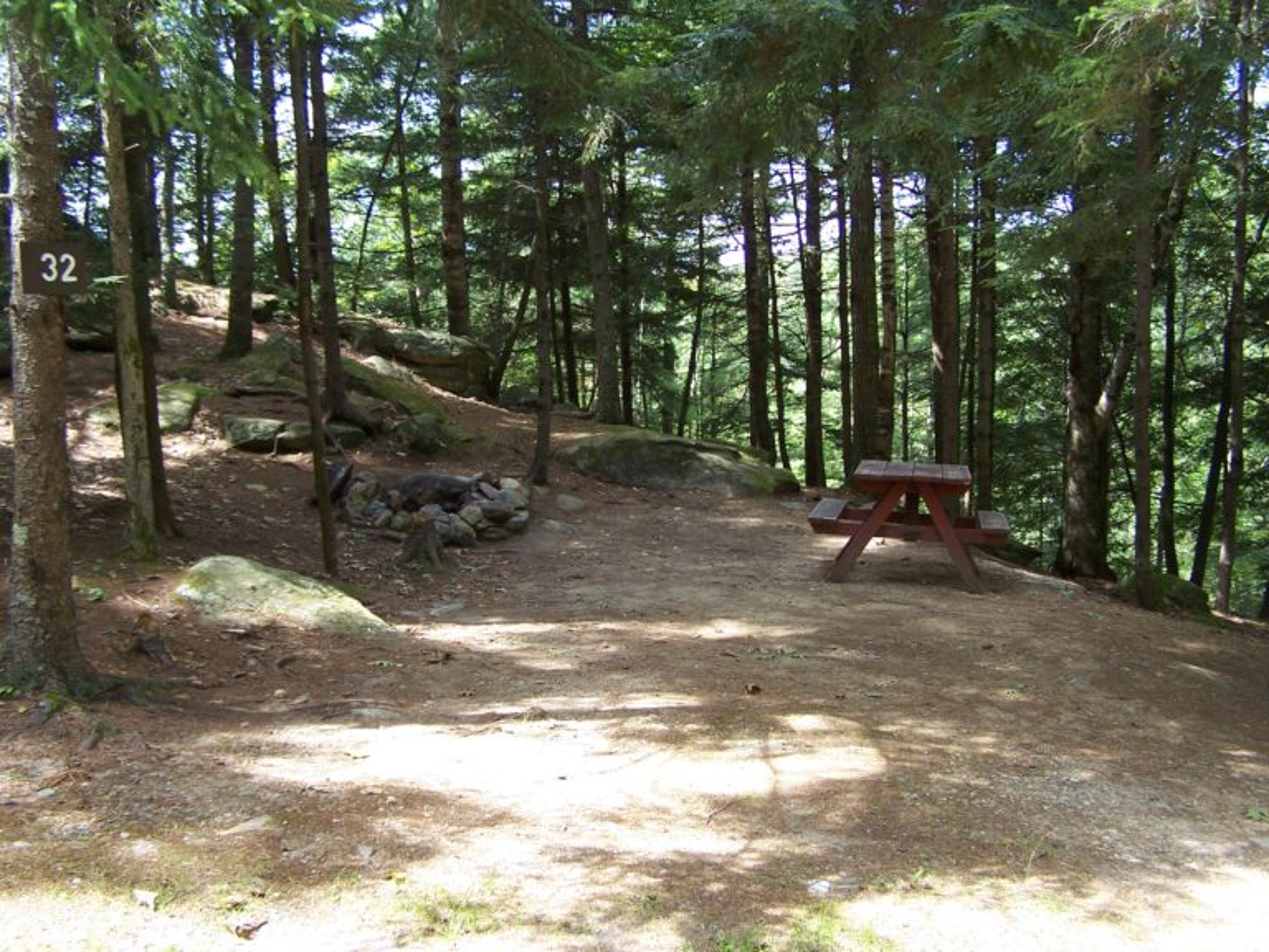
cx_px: 634
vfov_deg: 37.7
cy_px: 476
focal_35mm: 38
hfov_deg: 49.0
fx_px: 1393
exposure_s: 1/60
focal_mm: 6.3
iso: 80
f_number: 2.8
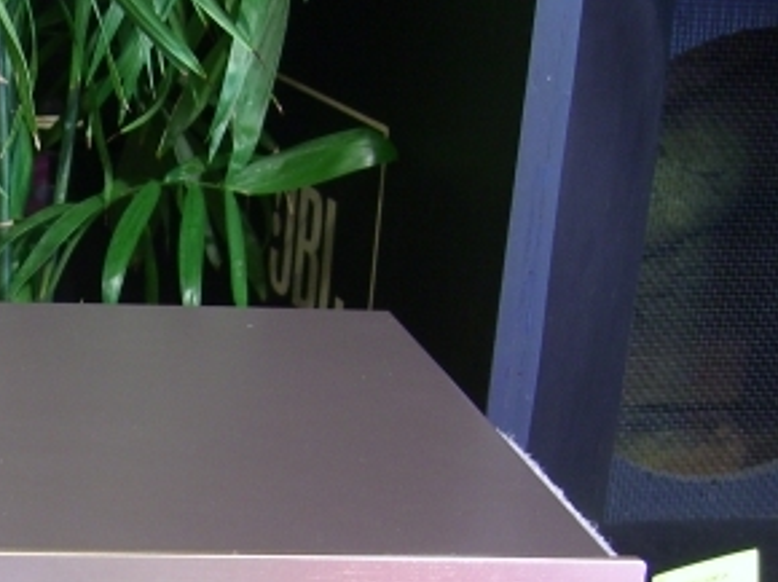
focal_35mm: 84
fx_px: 1886
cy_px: 593
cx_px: -75
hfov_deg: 22.1
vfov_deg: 17.1
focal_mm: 7.9
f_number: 2.8
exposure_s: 1/10
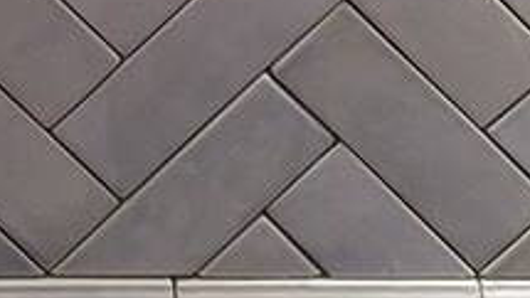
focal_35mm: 159
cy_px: -379
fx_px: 2235
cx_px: -141
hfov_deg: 13.1
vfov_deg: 7.2
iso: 50
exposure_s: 1/60
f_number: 2.2
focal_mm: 4.15
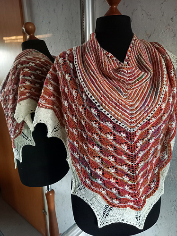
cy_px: 118
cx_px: 88
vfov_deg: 69.4
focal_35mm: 25
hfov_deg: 54.8
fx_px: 171
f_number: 1.8
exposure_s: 1/25
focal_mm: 4.65
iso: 640
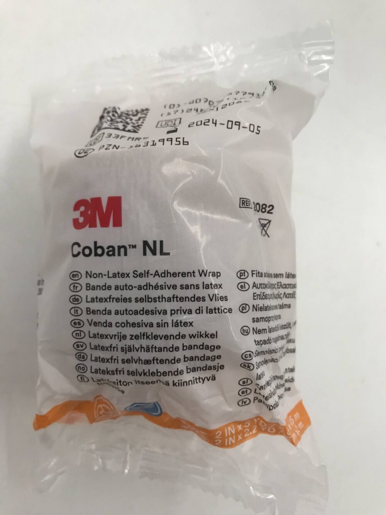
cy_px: 258
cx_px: 193
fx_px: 416
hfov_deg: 49.8
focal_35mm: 28
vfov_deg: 63.4
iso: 25
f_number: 1.8
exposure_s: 1/30
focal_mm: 3.99
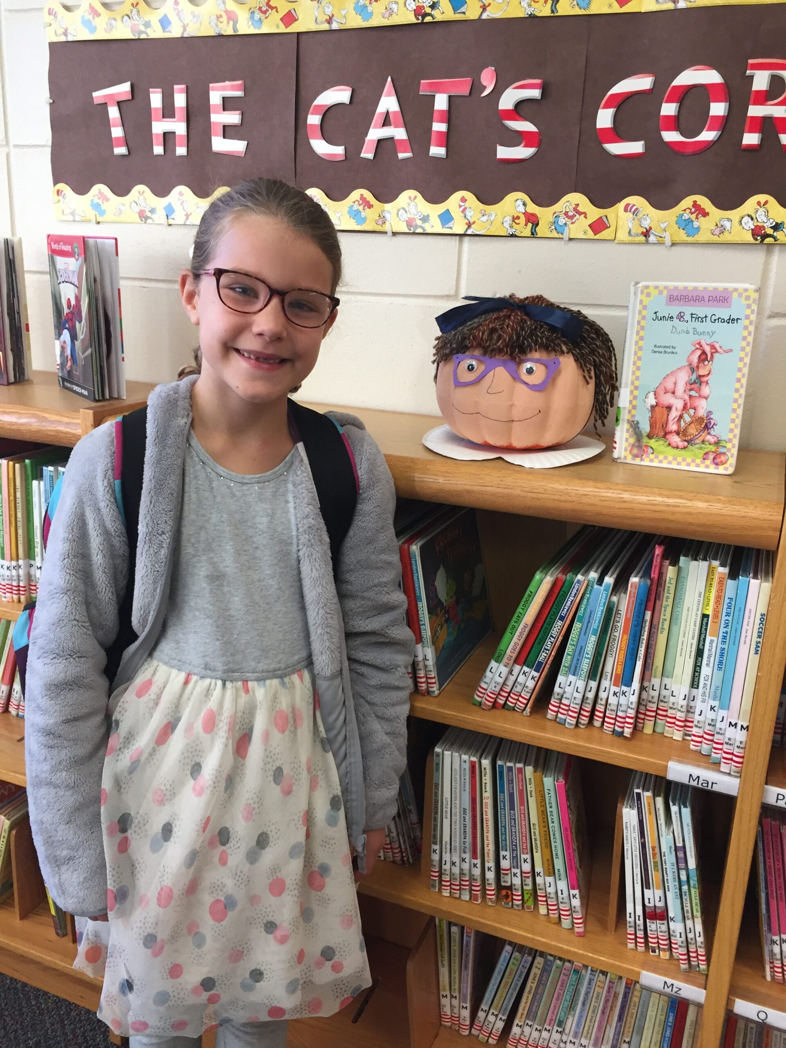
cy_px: 524
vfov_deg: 61.7
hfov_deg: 48.2
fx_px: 878
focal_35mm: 29
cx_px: 393
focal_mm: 4.15
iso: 40
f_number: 2.2
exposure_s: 1/30
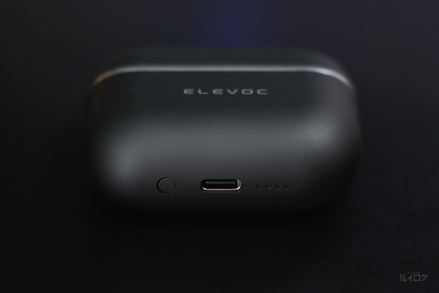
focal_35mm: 70
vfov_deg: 19.5
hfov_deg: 28.8
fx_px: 853
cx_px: 220
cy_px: 146
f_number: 2.8
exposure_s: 1/125
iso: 1600
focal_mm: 70
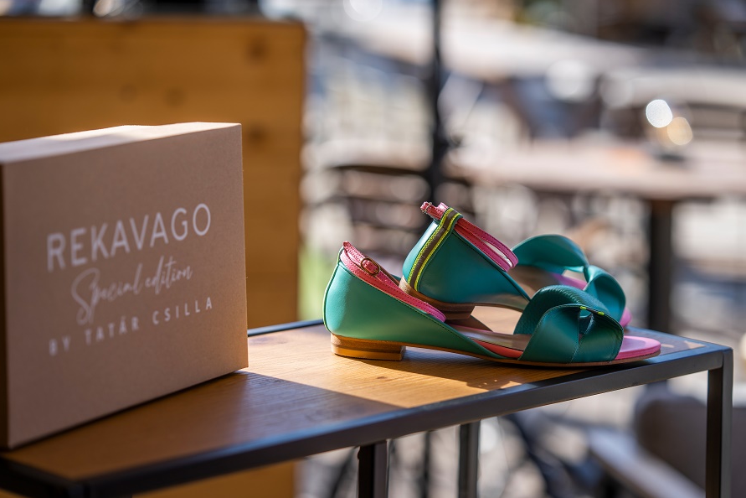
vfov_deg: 13.6
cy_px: 250
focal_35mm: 101
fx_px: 2093
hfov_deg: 20.2
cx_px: 373
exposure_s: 1/500
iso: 100
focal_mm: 100
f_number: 3.2
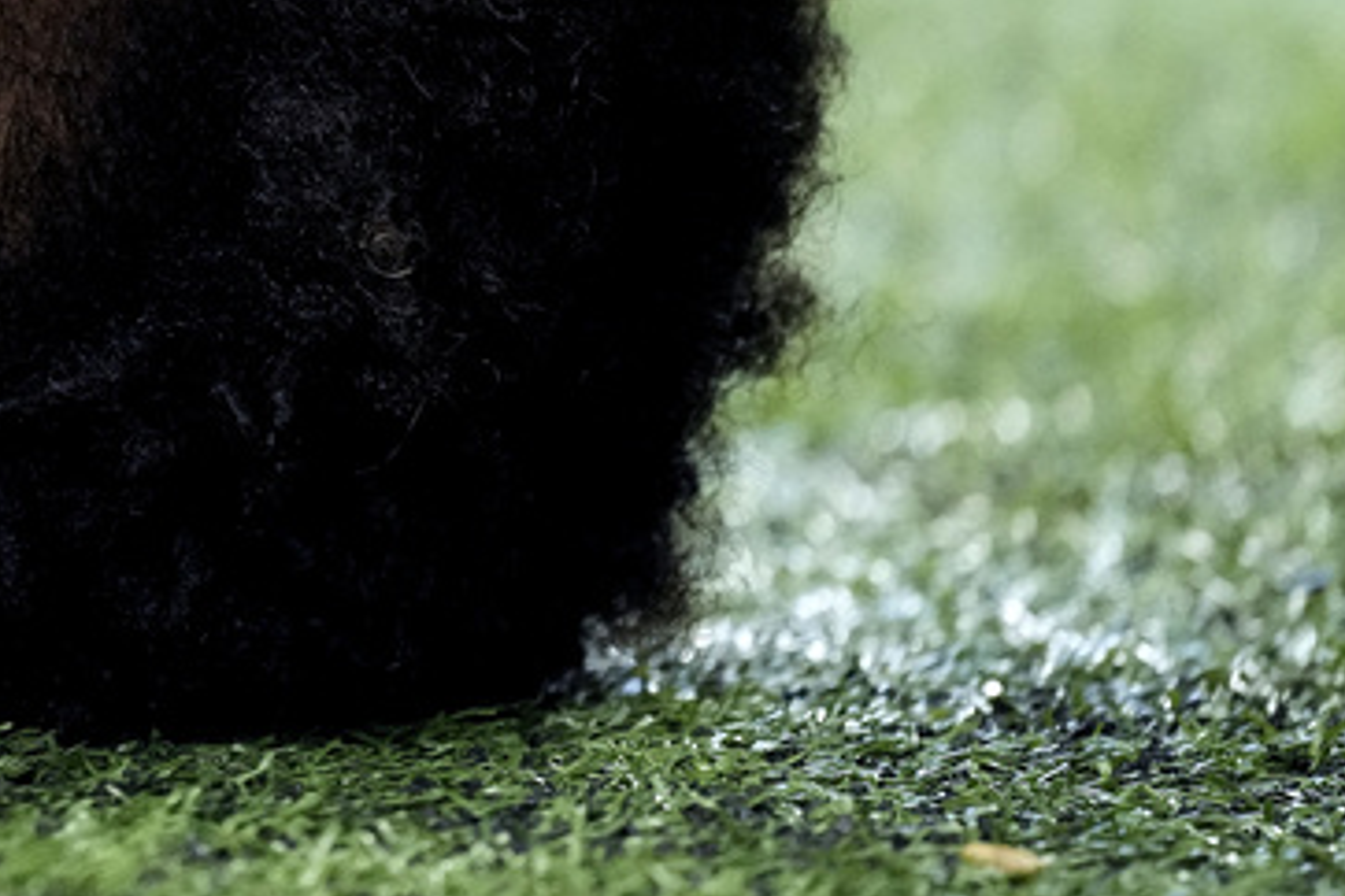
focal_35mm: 1694
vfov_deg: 0.8
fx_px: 63285
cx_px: -504
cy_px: -320
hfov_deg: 1.2
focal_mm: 600
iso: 8000
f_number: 4
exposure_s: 1/1000
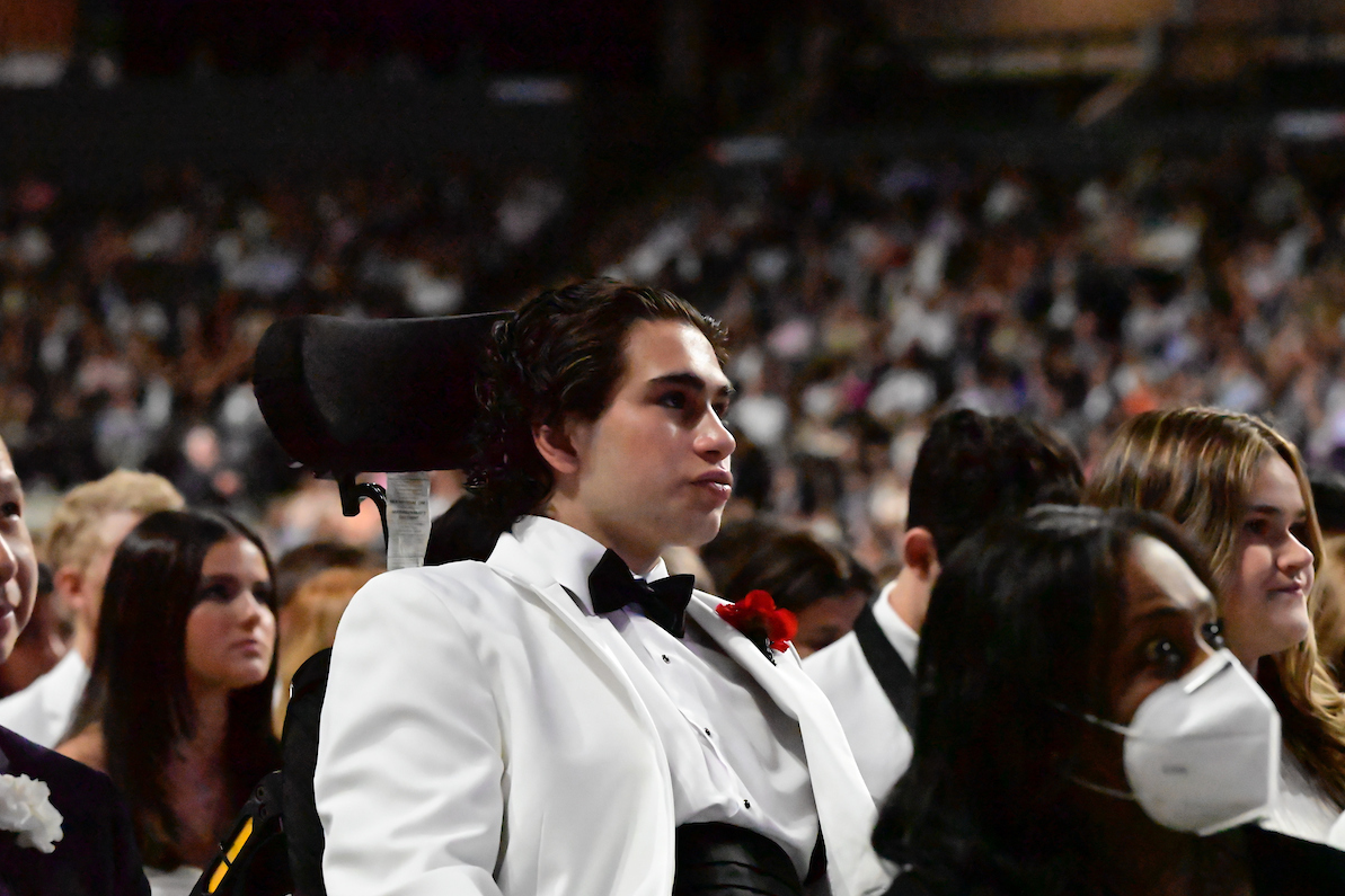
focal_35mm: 151
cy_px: 446
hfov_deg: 13.6
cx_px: 675
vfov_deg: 9.1
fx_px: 5640
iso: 51200
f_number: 6.3
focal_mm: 150
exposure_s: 1/1250
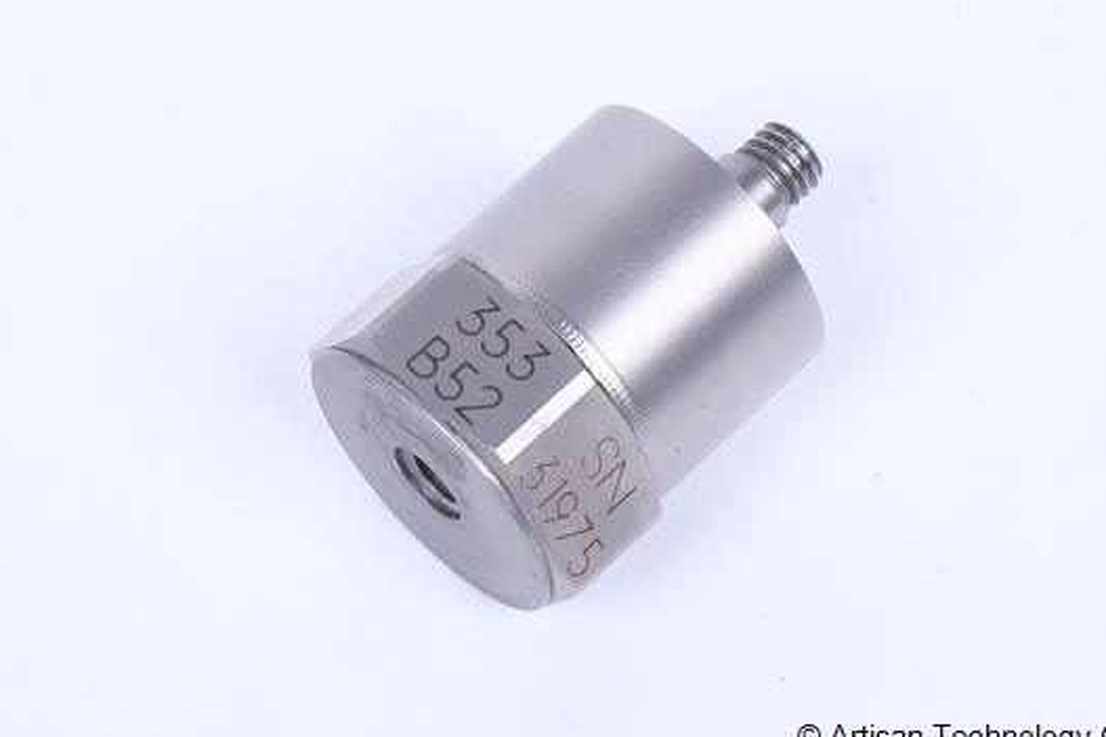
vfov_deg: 27.5
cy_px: 338
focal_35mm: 49
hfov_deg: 40.3
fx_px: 1505
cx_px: 575
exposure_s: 1/200
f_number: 14
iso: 200
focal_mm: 29
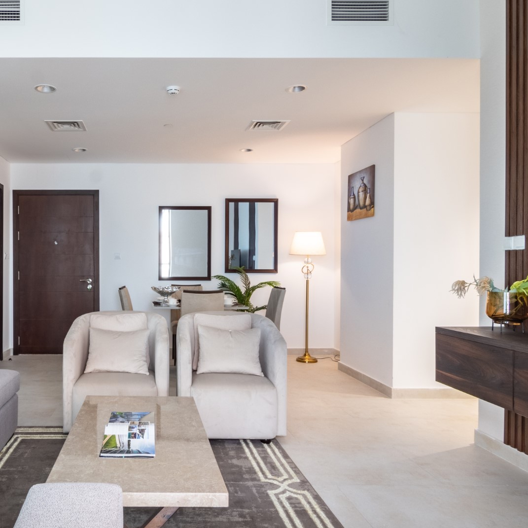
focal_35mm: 26
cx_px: 158
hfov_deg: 58.9
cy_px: 273
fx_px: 449
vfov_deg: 60.9
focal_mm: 11
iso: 250
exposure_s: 1/2
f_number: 22
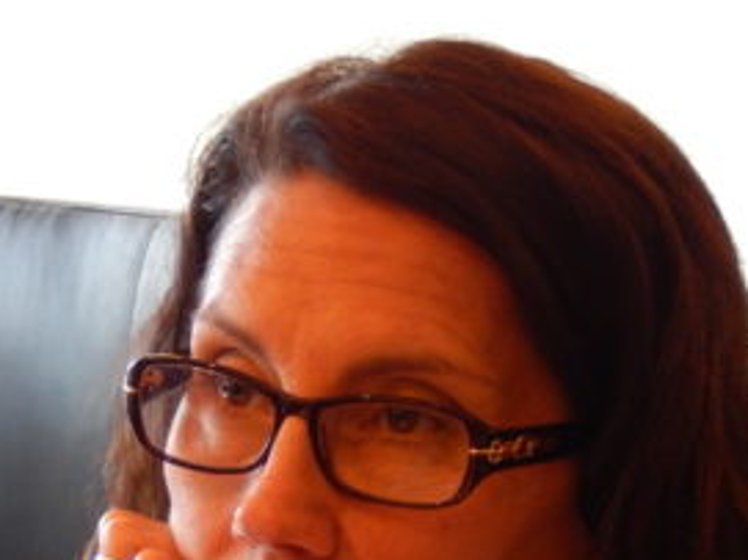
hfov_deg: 4.3
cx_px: 418
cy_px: 709
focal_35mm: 461
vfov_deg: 3.2
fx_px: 9957
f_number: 5.1
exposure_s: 1/25
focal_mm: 28.7
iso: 400
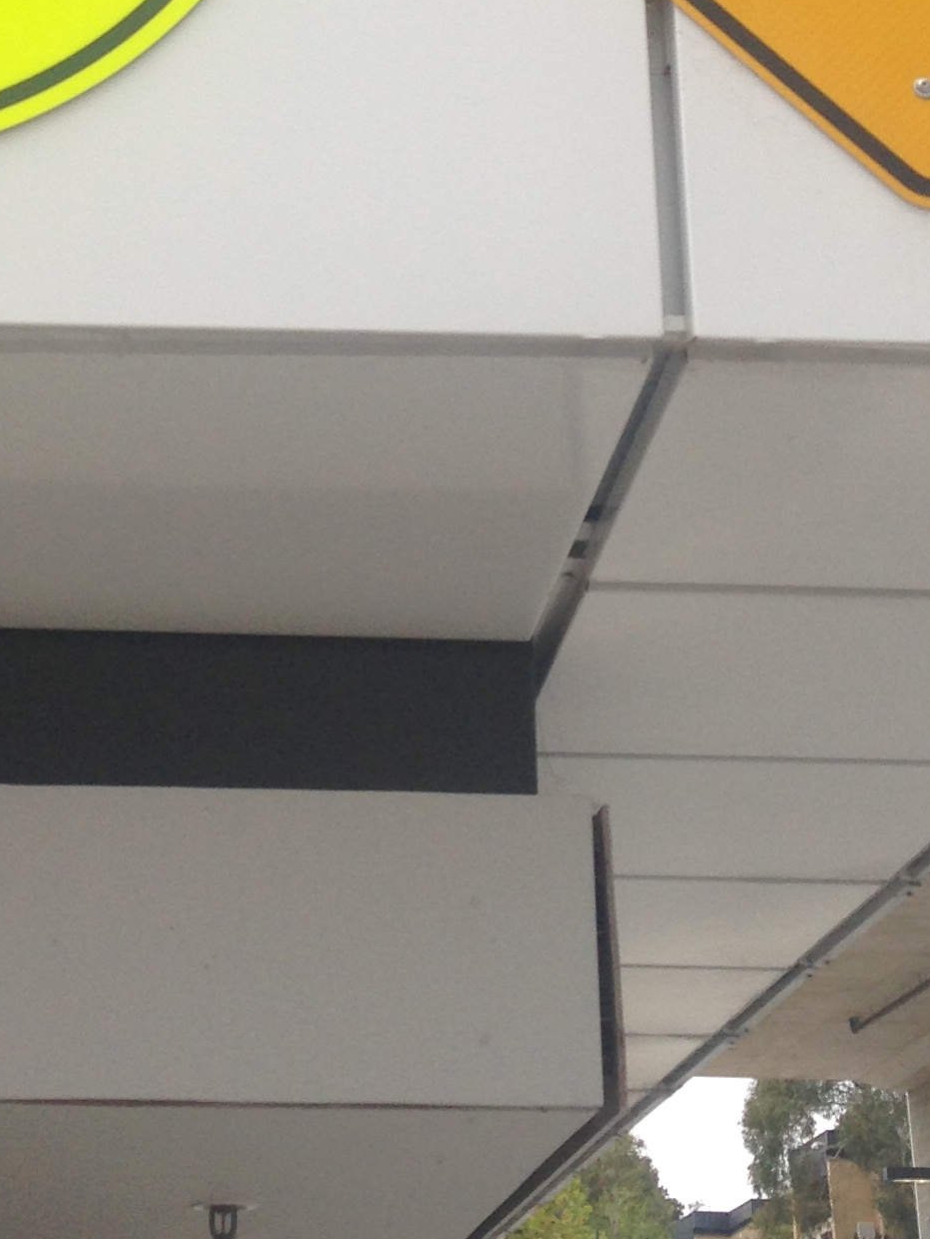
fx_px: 3115
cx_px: 286
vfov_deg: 21.9
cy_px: 69
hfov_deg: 16.9
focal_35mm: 87
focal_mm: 4.12
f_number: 2.4
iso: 50
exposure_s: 1/293
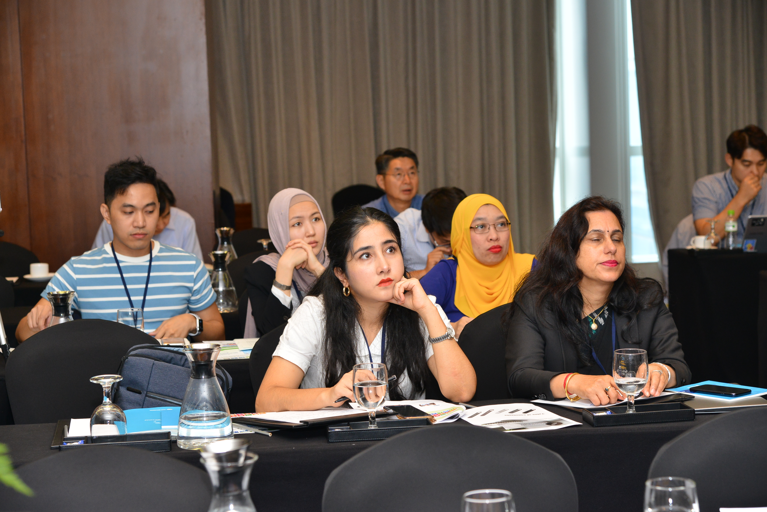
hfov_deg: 27.0
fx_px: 1598
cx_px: 384
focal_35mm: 75
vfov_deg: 18.2
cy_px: 256
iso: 1250
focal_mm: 75
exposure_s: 1/80
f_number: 5.6
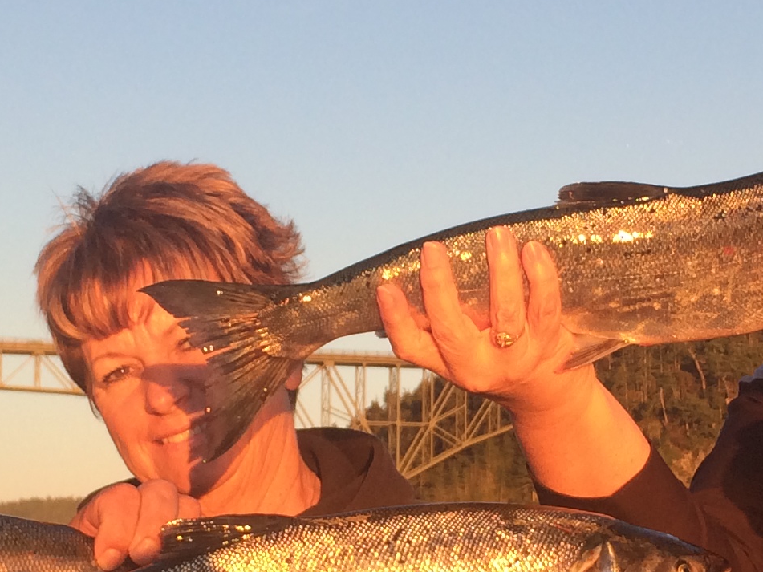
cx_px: 515
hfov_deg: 19.0
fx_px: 2270
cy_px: 408
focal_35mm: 103
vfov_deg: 14.3
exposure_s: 1/391
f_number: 2.2
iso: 32
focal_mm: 4.12
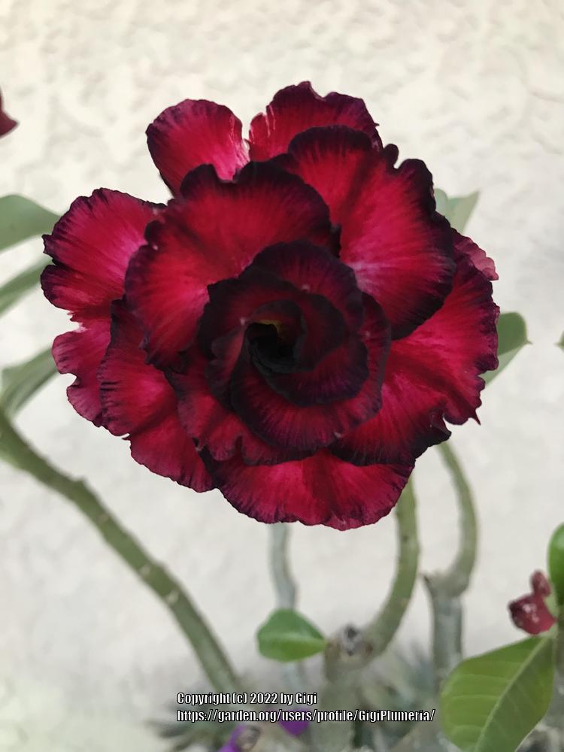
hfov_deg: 49.7
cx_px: 282
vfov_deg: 63.4
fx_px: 608
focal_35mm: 28
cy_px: 376
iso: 40
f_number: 1.8
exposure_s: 1/17
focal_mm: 3.99
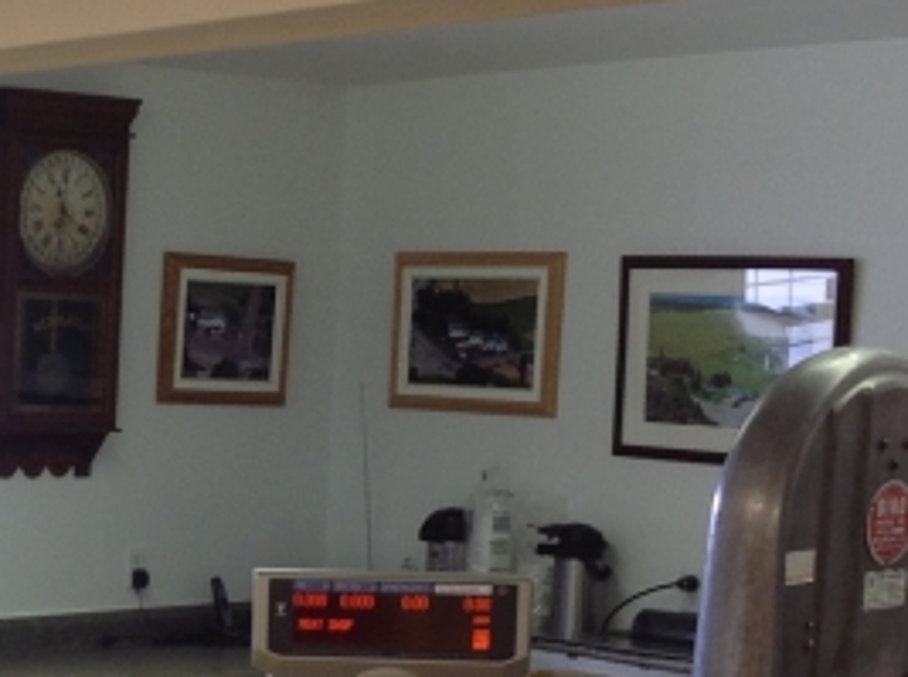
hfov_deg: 18.3
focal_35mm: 105
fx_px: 2748
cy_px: 640
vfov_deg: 13.9
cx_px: 24
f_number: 2.4
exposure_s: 1/40
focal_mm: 4.28
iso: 64
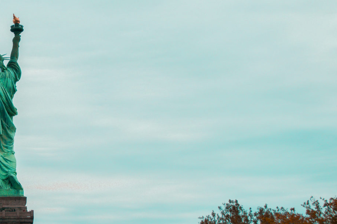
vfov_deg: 13.5
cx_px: -5
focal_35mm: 101
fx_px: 945
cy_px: 98
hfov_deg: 19.6
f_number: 4.5
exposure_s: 1/1250
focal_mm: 30
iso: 400
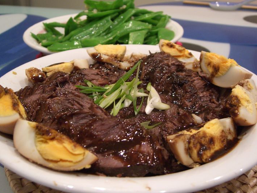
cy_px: 92
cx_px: 121
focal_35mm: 43
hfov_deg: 43.8
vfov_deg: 33.6
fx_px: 319
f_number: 2.8
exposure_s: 1/15
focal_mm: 7.9
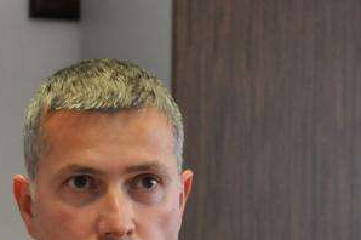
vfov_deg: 4.1
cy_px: 217
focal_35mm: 336
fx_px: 3366
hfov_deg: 6.1
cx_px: 96
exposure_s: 1/100
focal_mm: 105
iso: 2000
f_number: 5.3
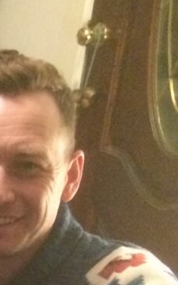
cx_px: -372
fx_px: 1015
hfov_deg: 8.3
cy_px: 447
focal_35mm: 131
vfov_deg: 14.7
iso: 320
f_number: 2.2
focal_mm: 4.15
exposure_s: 1/20
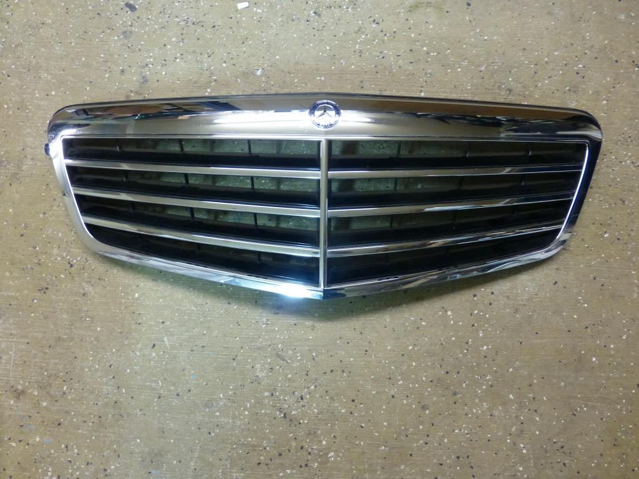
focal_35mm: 24
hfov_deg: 71.6
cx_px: 320
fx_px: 443
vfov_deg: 56.8
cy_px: 240
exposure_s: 1/13
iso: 400
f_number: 3.3
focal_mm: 4.3
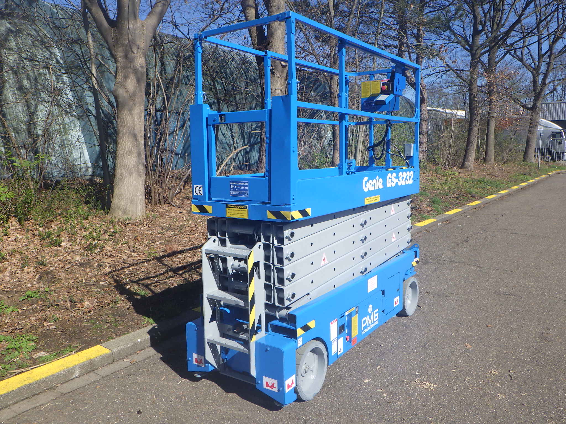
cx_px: 283
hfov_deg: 63.4
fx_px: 458
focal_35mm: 28
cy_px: 212
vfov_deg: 49.7
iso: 125
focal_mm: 5
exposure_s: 1/800
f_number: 4.2
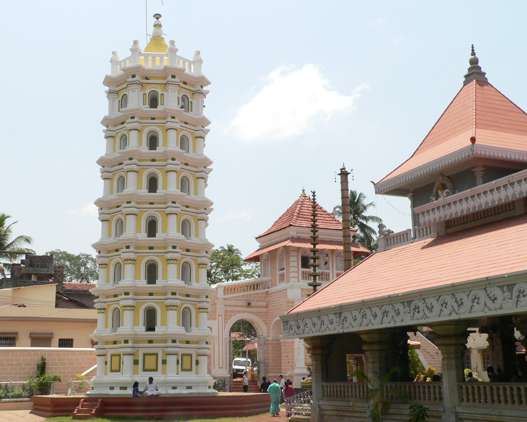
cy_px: 211
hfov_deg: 38.8
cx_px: 252
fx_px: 749
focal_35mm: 48
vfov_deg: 31.4
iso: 200
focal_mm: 7.6
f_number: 5.6
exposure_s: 1/640
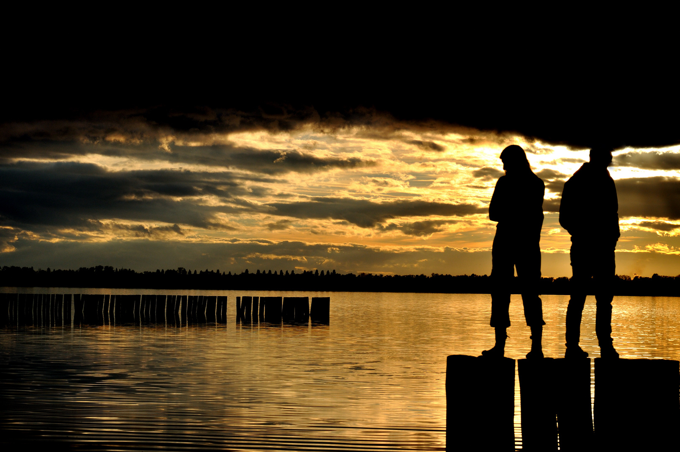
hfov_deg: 19.5
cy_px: 226
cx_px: 340
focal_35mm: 105
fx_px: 1981
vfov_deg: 13.0
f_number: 9
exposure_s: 1/1250
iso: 200
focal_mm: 70
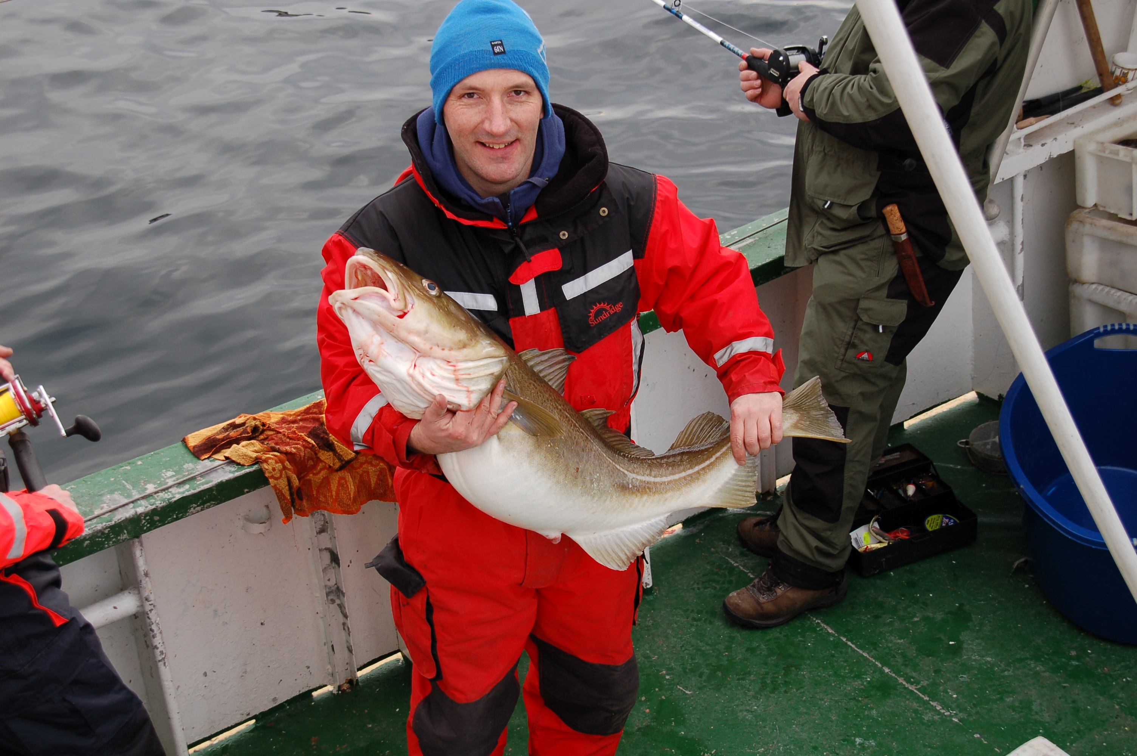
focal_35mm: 51
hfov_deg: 38.9
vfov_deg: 26.4
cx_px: 568
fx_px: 1609
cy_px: 378
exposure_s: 1/125
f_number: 5.6
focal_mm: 34
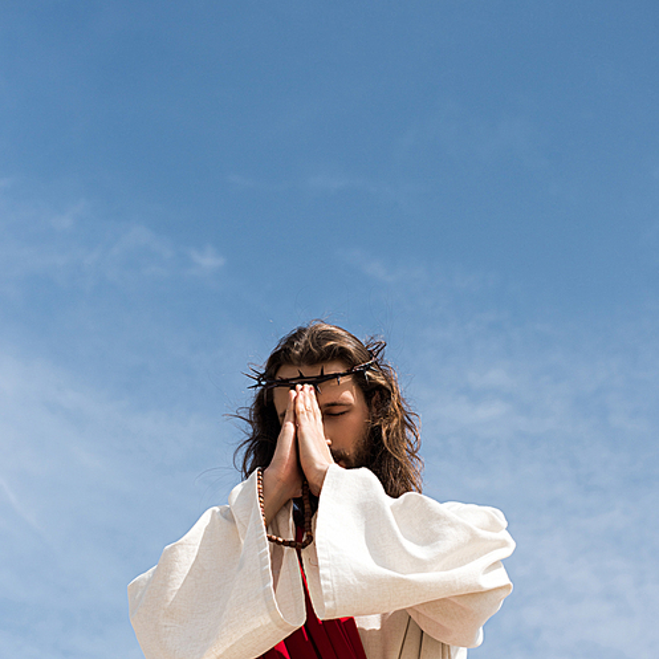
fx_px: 1378
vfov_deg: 26.6
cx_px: 329
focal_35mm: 64
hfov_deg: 26.9
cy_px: 474
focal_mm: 50
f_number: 5
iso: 100
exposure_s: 1/2000
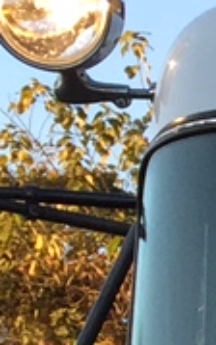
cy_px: 773
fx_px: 2645
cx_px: 1119
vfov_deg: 7.1
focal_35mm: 281
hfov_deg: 4.1
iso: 32
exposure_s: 1/205
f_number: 2.2
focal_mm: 4.15
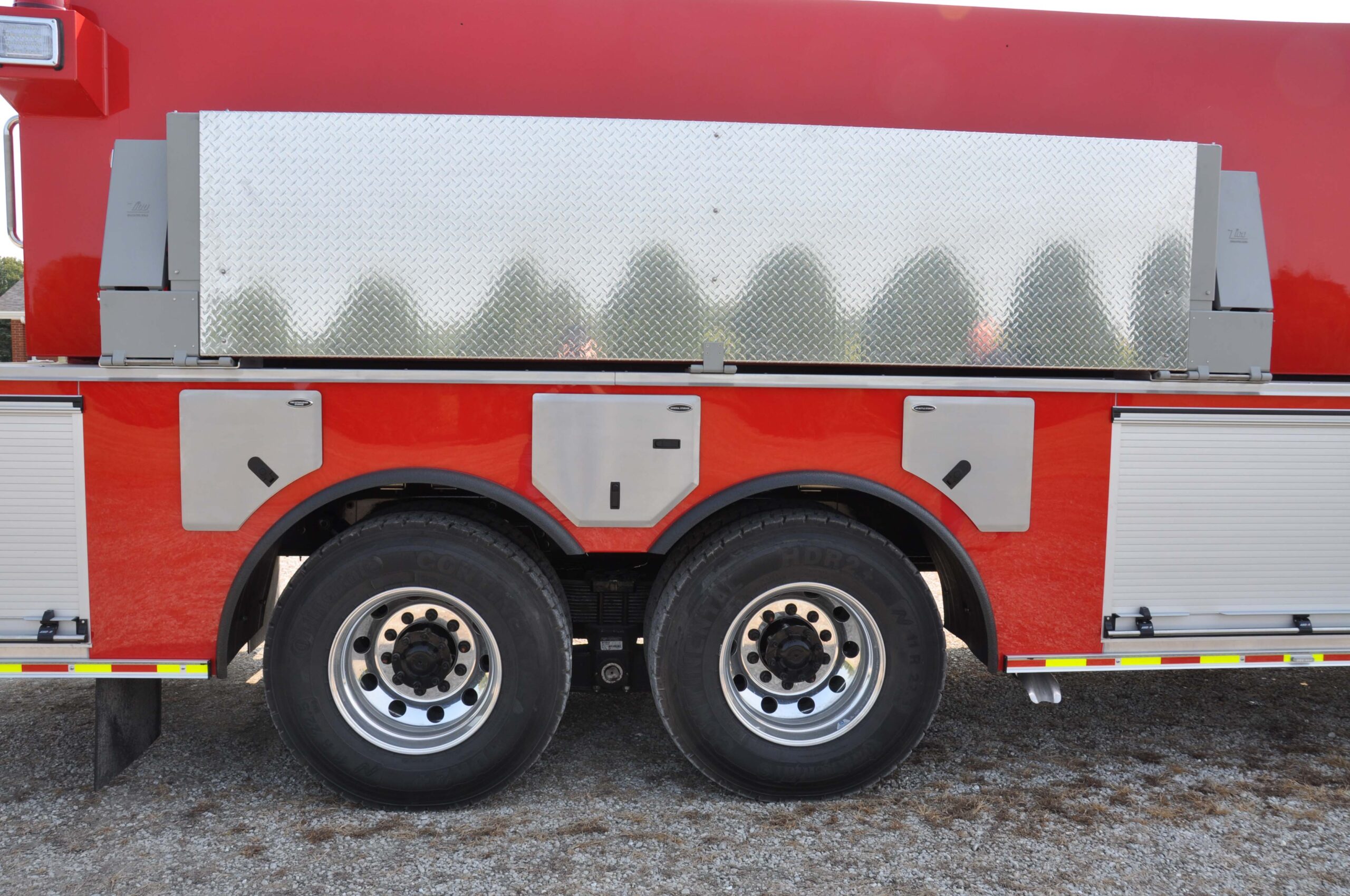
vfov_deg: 43.5
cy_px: 448
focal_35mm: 30
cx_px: 675
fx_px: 1124
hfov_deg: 62.0
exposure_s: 1/100
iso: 200
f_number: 10
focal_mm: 20
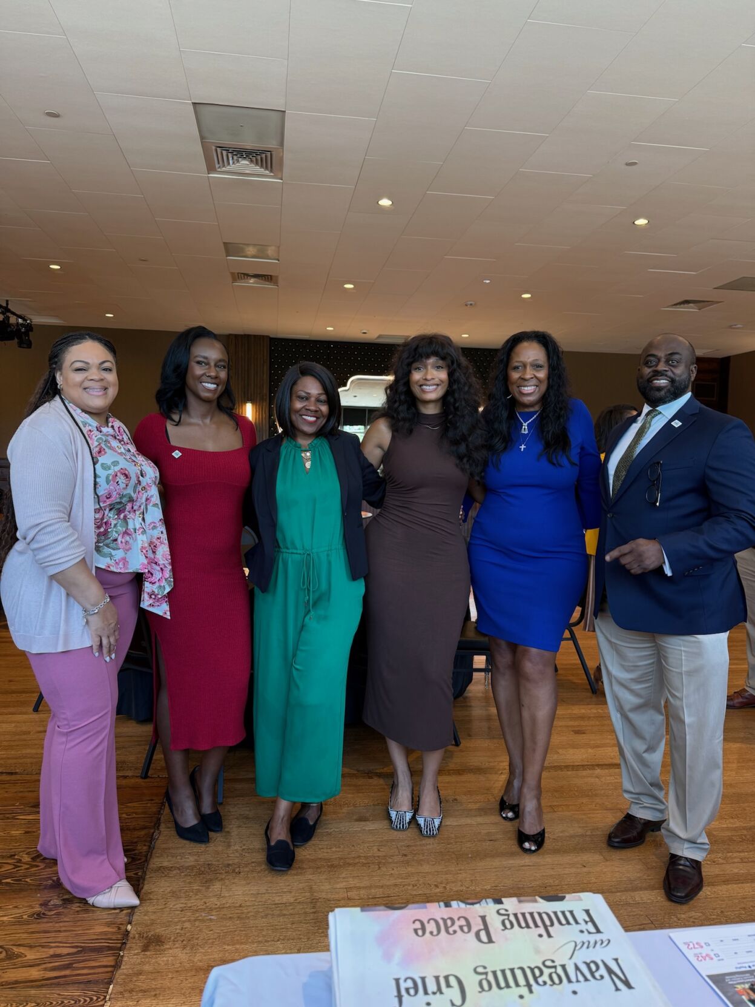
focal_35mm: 24
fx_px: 698
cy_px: 504
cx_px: 378
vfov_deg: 71.6
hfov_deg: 56.8
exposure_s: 1/60
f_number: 1.78
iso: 125
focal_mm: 6.76
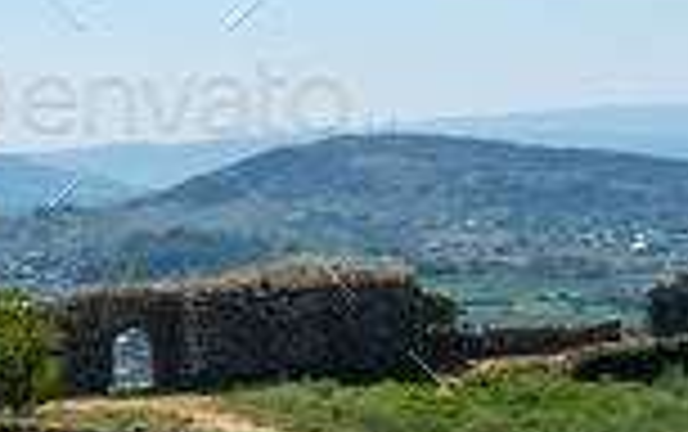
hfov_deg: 17.8
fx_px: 1764
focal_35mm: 94
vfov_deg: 13.9
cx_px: -540
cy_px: 308
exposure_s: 1/1250
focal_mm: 16
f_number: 5
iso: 100
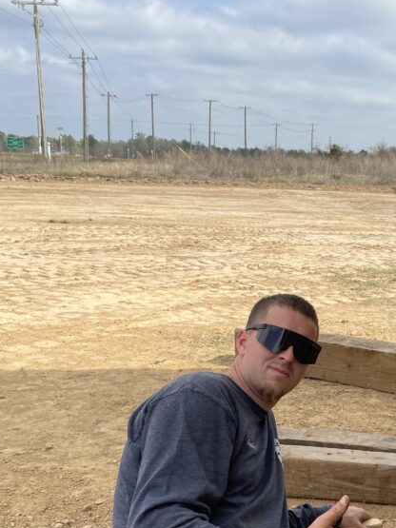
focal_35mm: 48
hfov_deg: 29.1
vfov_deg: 39.2
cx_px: 350
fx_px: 732
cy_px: 357
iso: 32
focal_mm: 4.2
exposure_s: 1/3040
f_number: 1.6
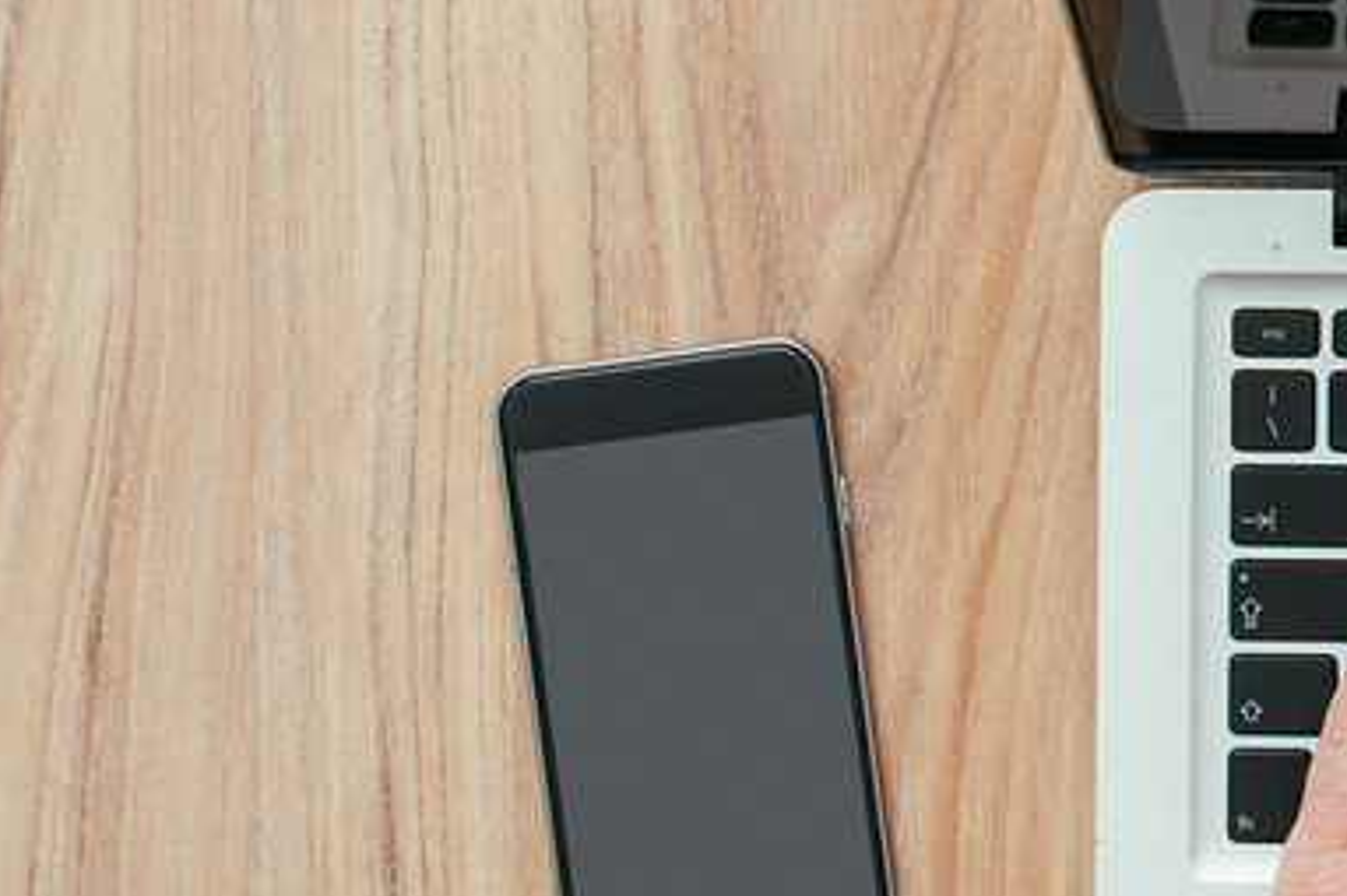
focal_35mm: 206
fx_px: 7704
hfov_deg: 9.7
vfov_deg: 6.6
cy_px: -264
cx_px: 2008
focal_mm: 50
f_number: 10
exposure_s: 1/125
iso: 100
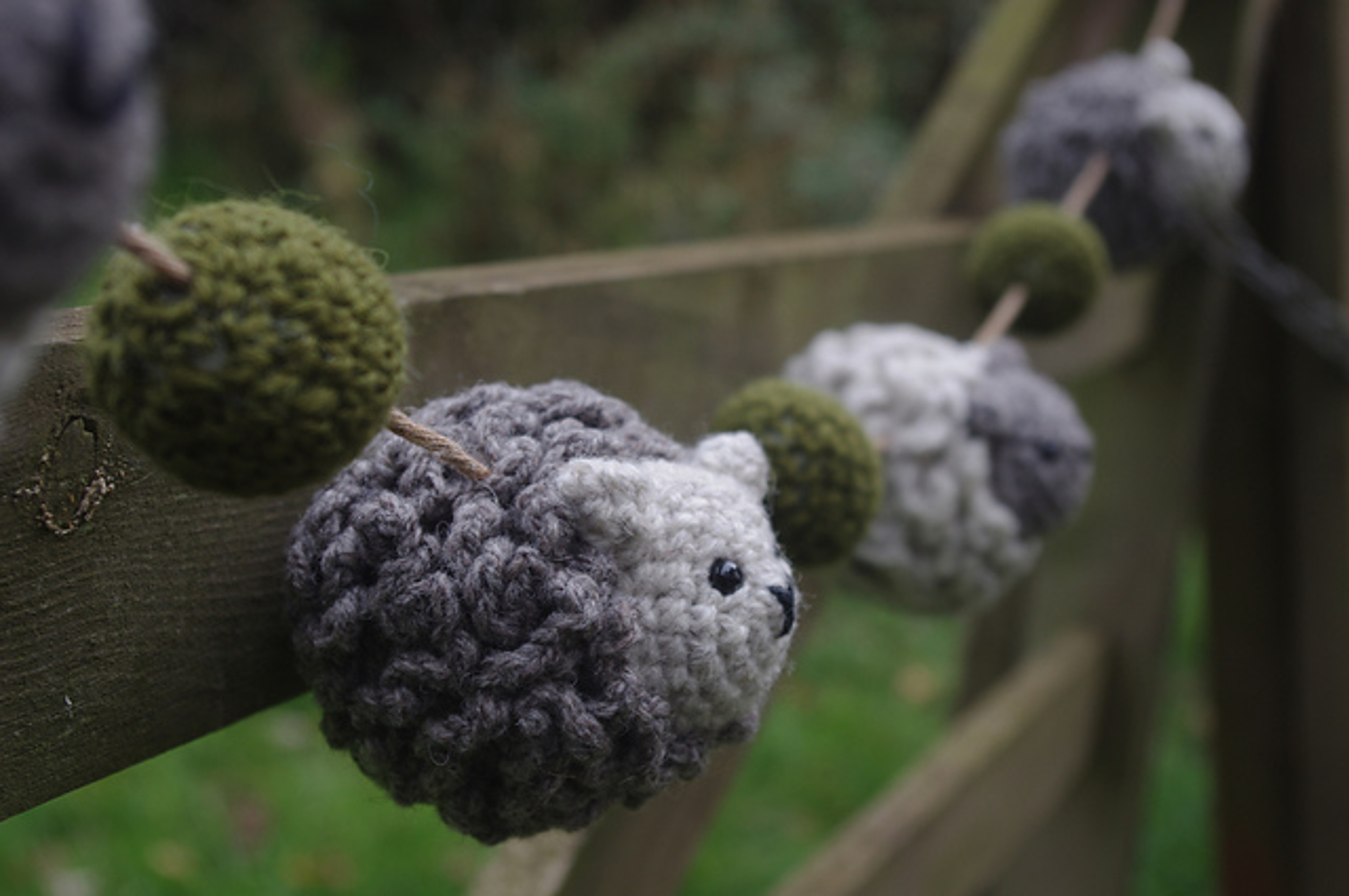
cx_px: 674
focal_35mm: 52
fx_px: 1946
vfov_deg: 25.9
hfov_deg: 38.2
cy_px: 448
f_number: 5.6
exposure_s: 1/200
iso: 200
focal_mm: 35
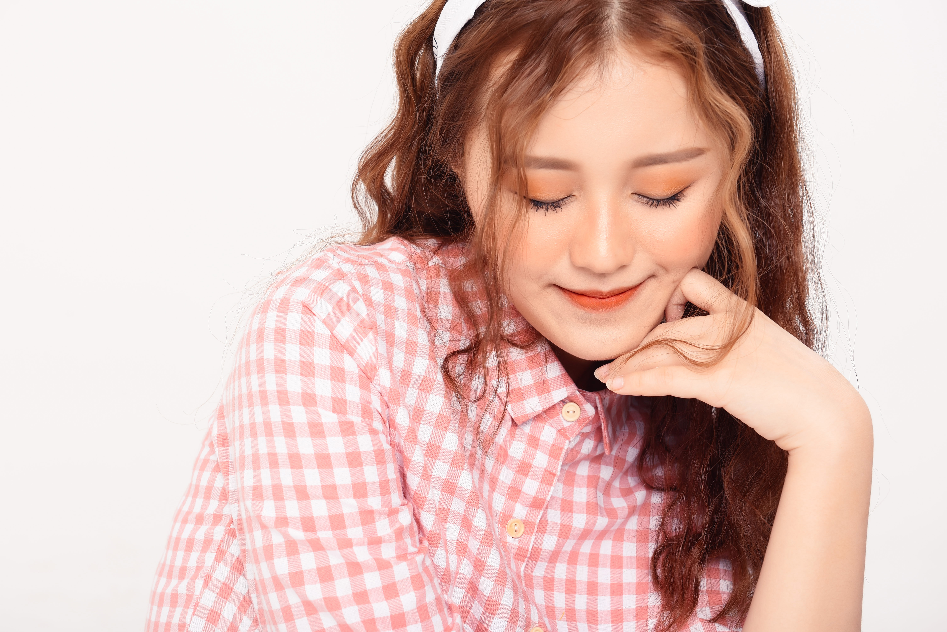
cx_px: 474
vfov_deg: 20.6
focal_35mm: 66
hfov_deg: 30.5
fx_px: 1737
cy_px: 316
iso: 100
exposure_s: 1/160
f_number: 8
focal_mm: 66
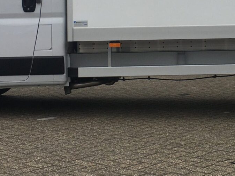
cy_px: 9
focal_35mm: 86
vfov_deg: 16.9
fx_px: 584
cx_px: 190
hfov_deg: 22.4
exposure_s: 1/516
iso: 25
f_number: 2.2
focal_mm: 4.15
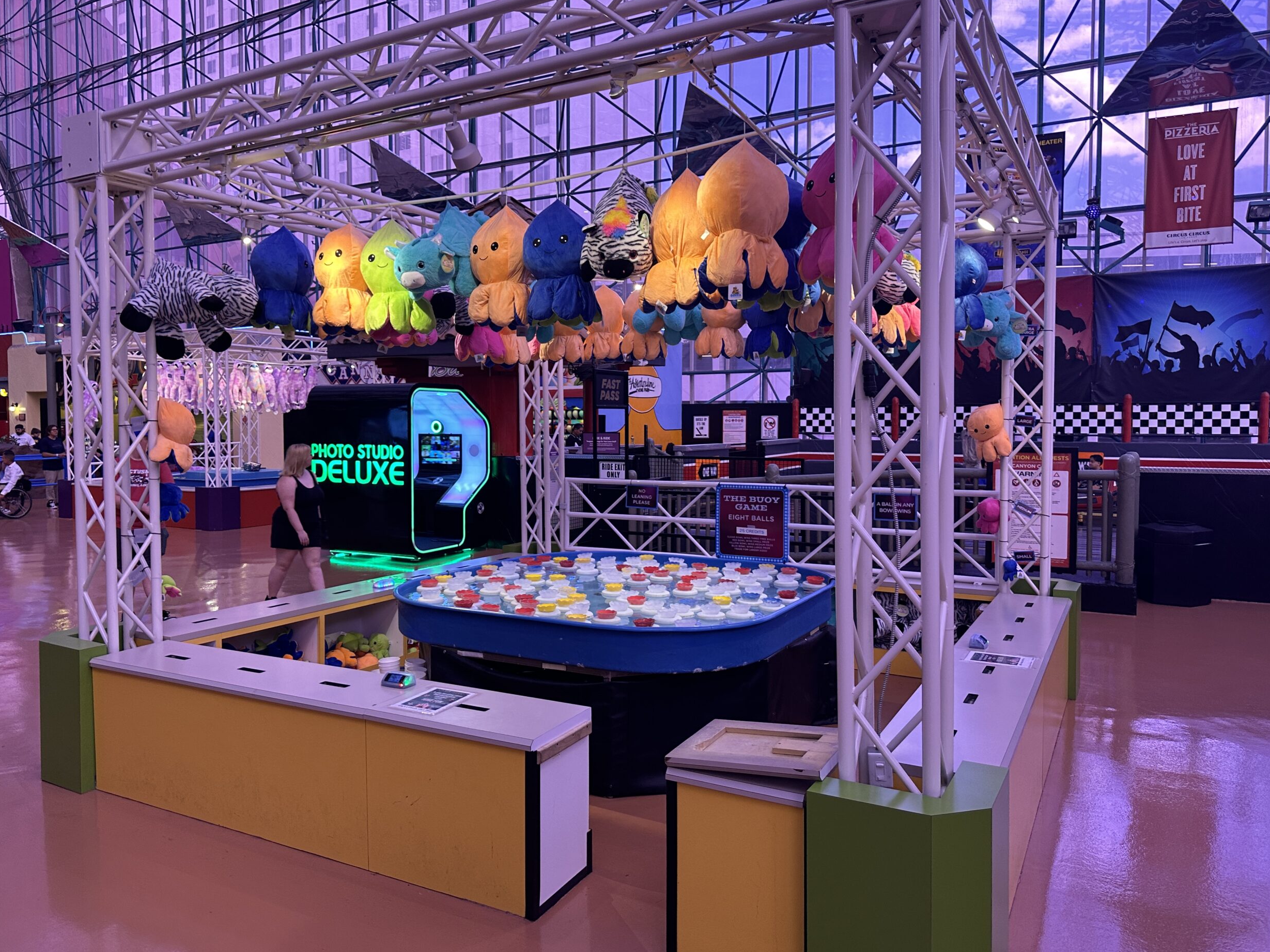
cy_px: 464
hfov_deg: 69.4
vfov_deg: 54.9
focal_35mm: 25
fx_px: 917
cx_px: 611
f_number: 1.78
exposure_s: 1/120
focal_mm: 6.86
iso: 160
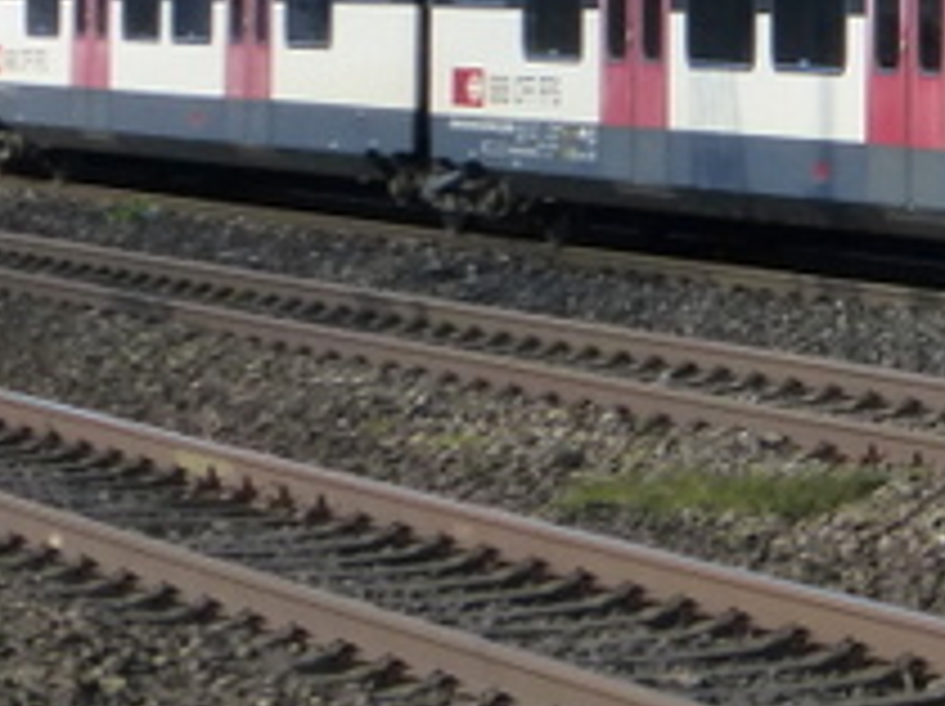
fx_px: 7417
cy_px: -247
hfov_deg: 7.2
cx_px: 1341
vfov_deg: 5.4
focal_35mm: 272
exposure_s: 1/500
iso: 160
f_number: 4.6
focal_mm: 9.7
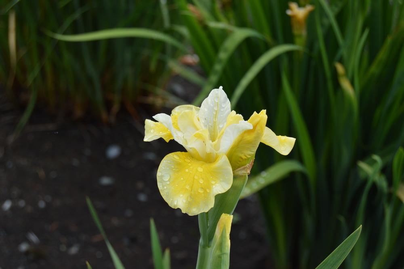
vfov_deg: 16.5
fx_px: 925
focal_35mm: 82
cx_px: 202
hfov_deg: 24.6
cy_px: 134
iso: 160
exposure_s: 1/125
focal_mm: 55
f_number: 8
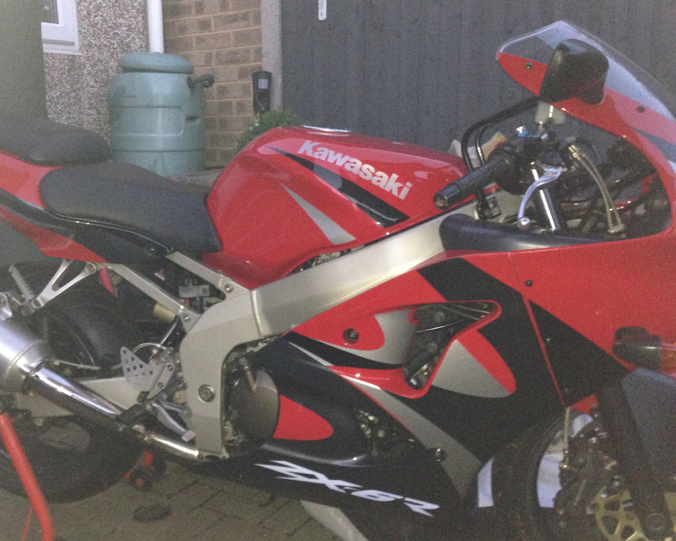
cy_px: 293
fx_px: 800
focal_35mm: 40
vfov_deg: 37.3
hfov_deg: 45.5
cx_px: 266
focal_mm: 4.12
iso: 320
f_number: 2.4
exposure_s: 1/16
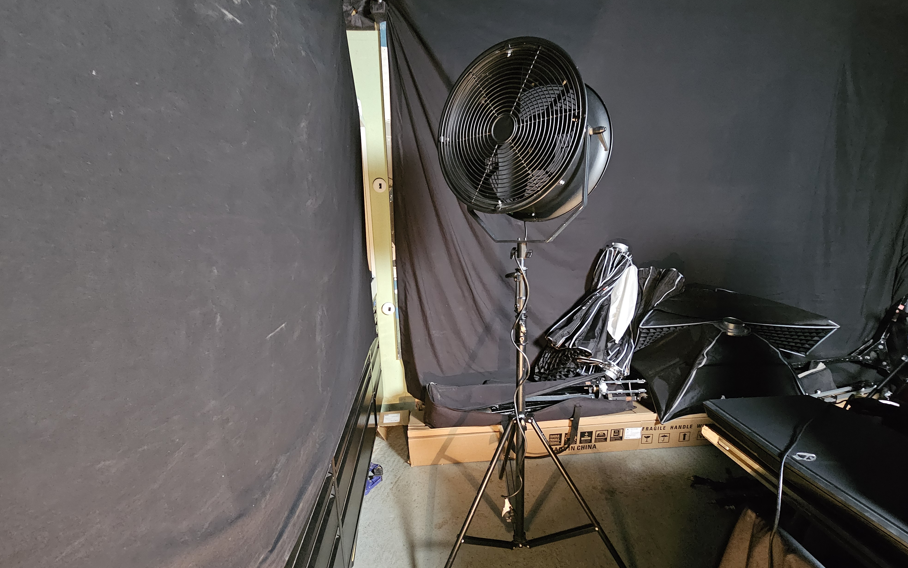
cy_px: 299
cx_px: 454
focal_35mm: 14
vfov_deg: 78.6
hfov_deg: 105.3
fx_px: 346
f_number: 2.2
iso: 1250
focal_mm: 2.2
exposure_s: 1/25
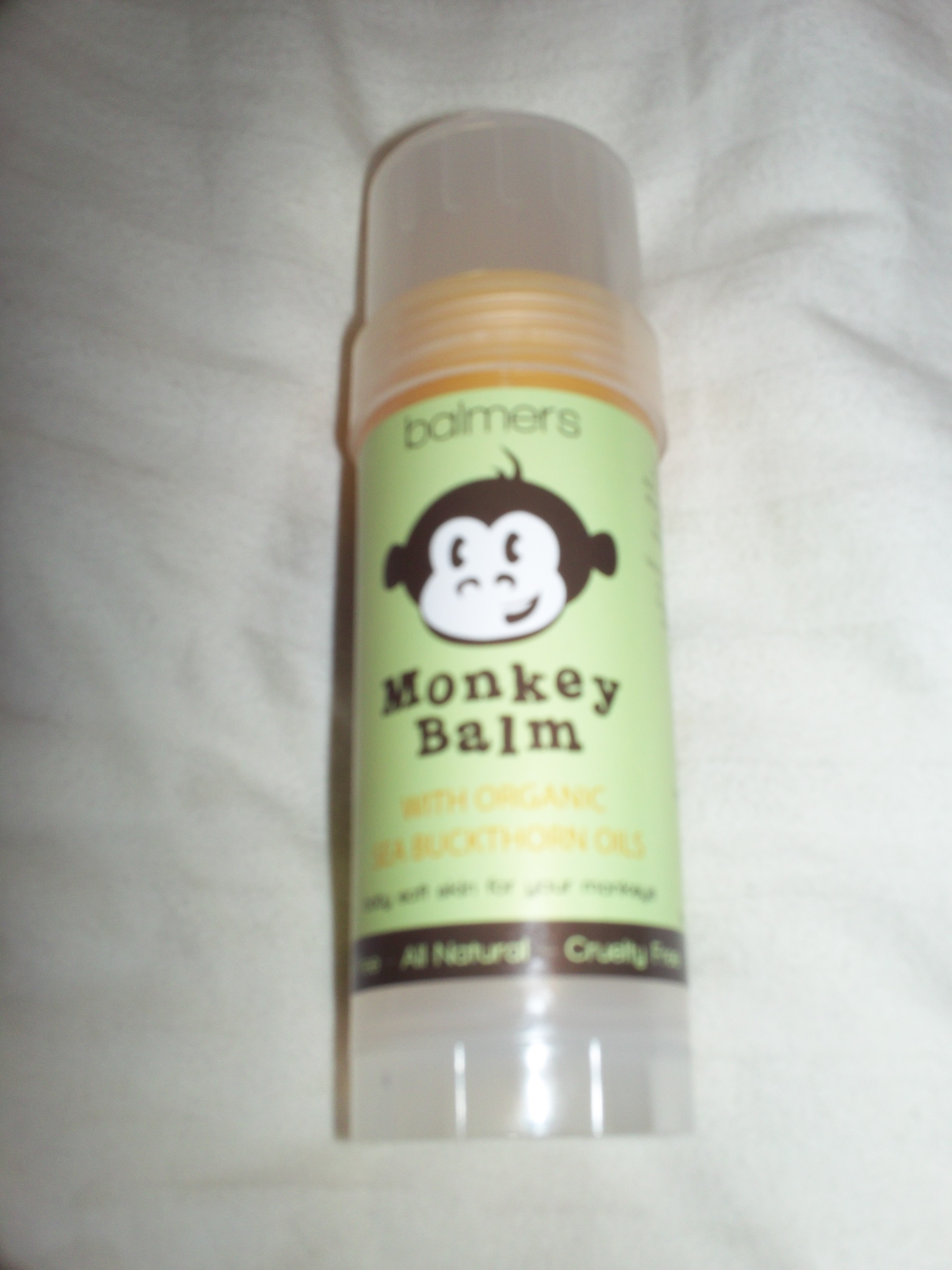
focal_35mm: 38
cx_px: 476
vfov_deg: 49.0
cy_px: 635
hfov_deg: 37.7
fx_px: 1393
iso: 80
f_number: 4.5
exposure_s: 1/50
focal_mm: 6.3
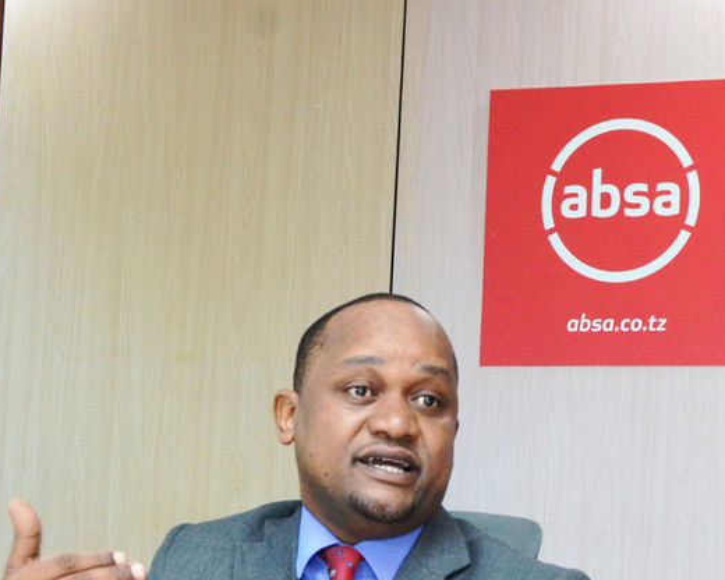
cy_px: 524
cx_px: 622
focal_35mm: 91
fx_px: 1953
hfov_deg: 20.7
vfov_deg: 16.7
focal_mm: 28
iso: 2000
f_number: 7.1
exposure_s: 1/100
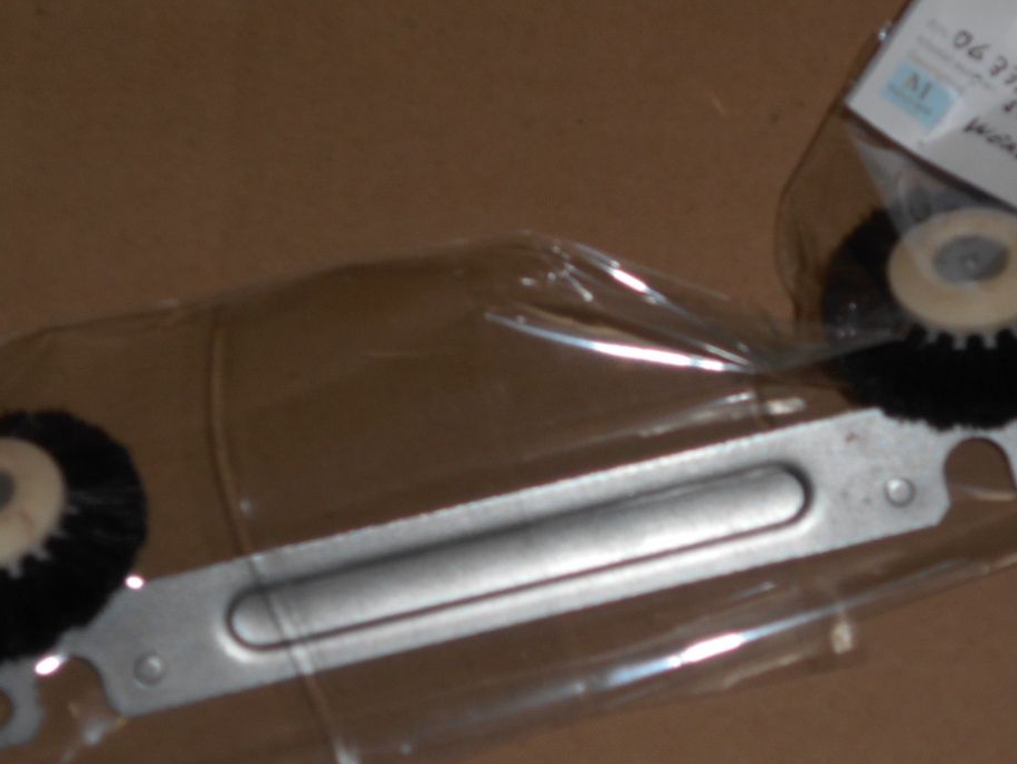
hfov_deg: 17.0
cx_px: 589
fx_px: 3409
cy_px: 366
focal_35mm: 116
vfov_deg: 12.8
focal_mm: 11.6
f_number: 5.3
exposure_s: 1/60
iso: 80
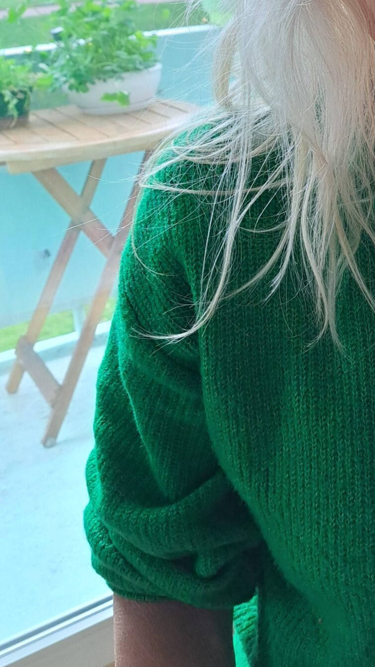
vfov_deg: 39.5
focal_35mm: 50
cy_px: 124
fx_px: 884
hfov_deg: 22.0
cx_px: 462
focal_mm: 5.23
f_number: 1.8
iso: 125
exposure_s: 1/50
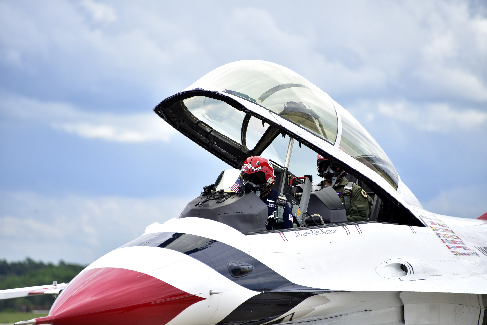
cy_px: 162
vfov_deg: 4.6
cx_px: 244
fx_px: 4059
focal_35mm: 300
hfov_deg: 6.9
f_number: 5.6
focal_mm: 300
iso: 100
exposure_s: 1/250
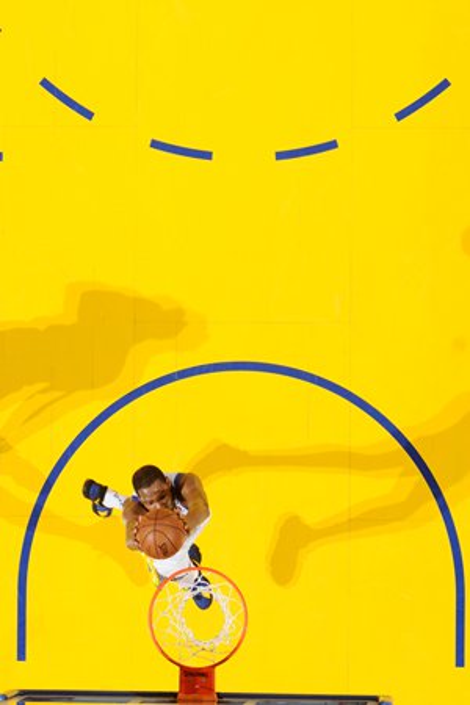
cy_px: 352
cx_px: 235
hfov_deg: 8.2
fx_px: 3290
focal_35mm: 168
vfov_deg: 12.2
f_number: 7.1
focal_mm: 112
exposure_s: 1/250
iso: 400
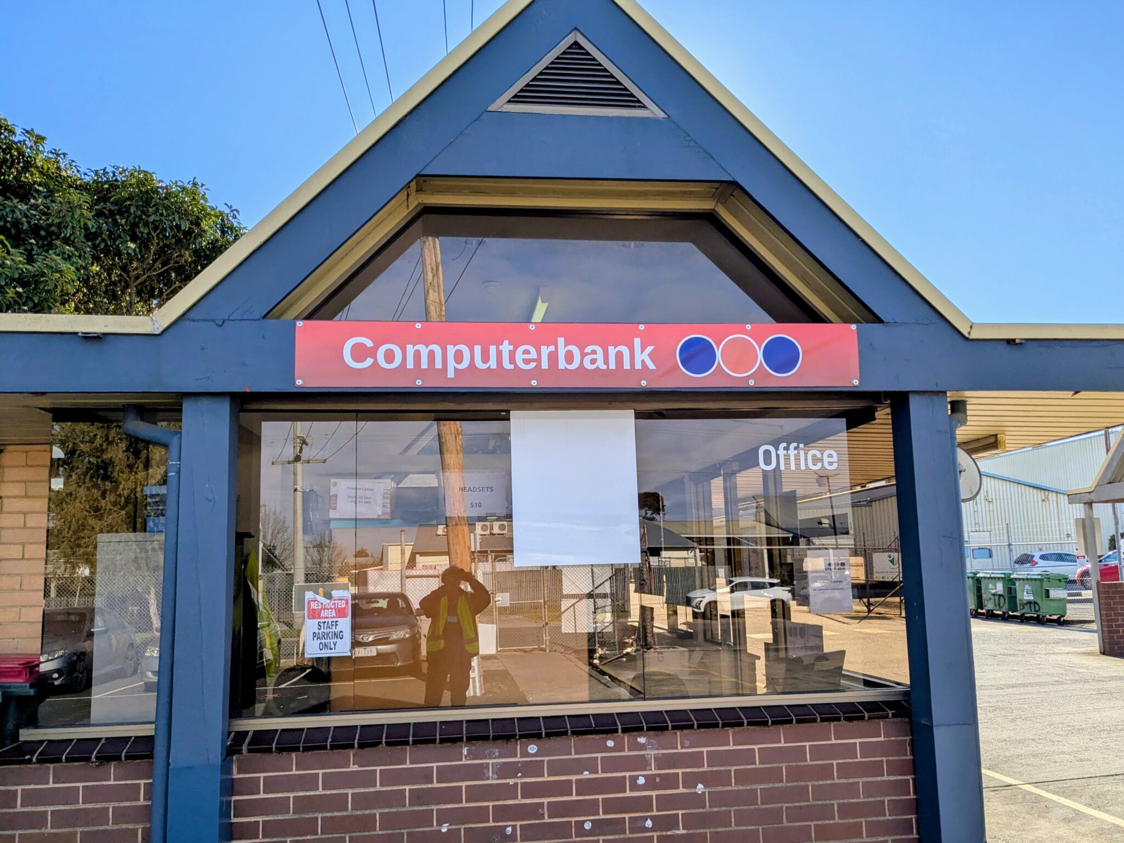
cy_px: 422
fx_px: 877
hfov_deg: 65.3
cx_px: 562
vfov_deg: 51.4
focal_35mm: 27
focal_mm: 4.38
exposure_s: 1/2924
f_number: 1.73
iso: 53
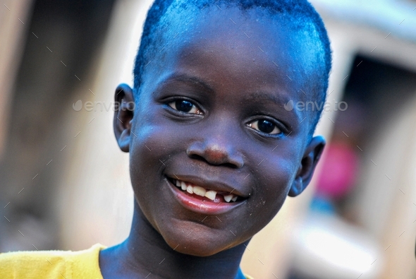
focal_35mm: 183
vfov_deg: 7.5
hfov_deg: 11.2
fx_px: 2117
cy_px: 140
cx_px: 208
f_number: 7.1
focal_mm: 122
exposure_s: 1/30
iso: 640
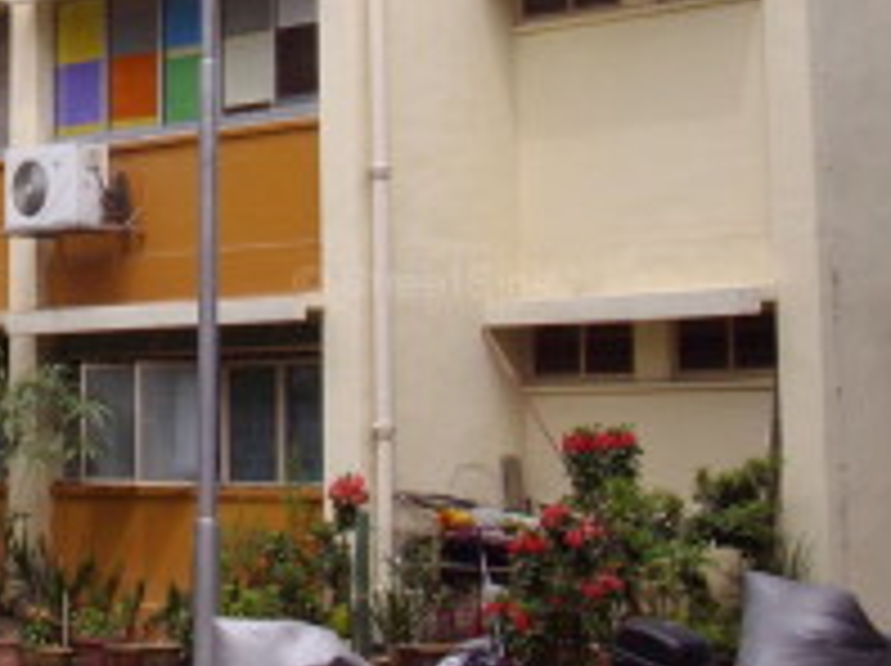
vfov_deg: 13.9
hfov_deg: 17.9
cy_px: -162
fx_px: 2648
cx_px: -270
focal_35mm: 103
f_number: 5.6
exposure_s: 1/250
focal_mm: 6.2
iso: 80
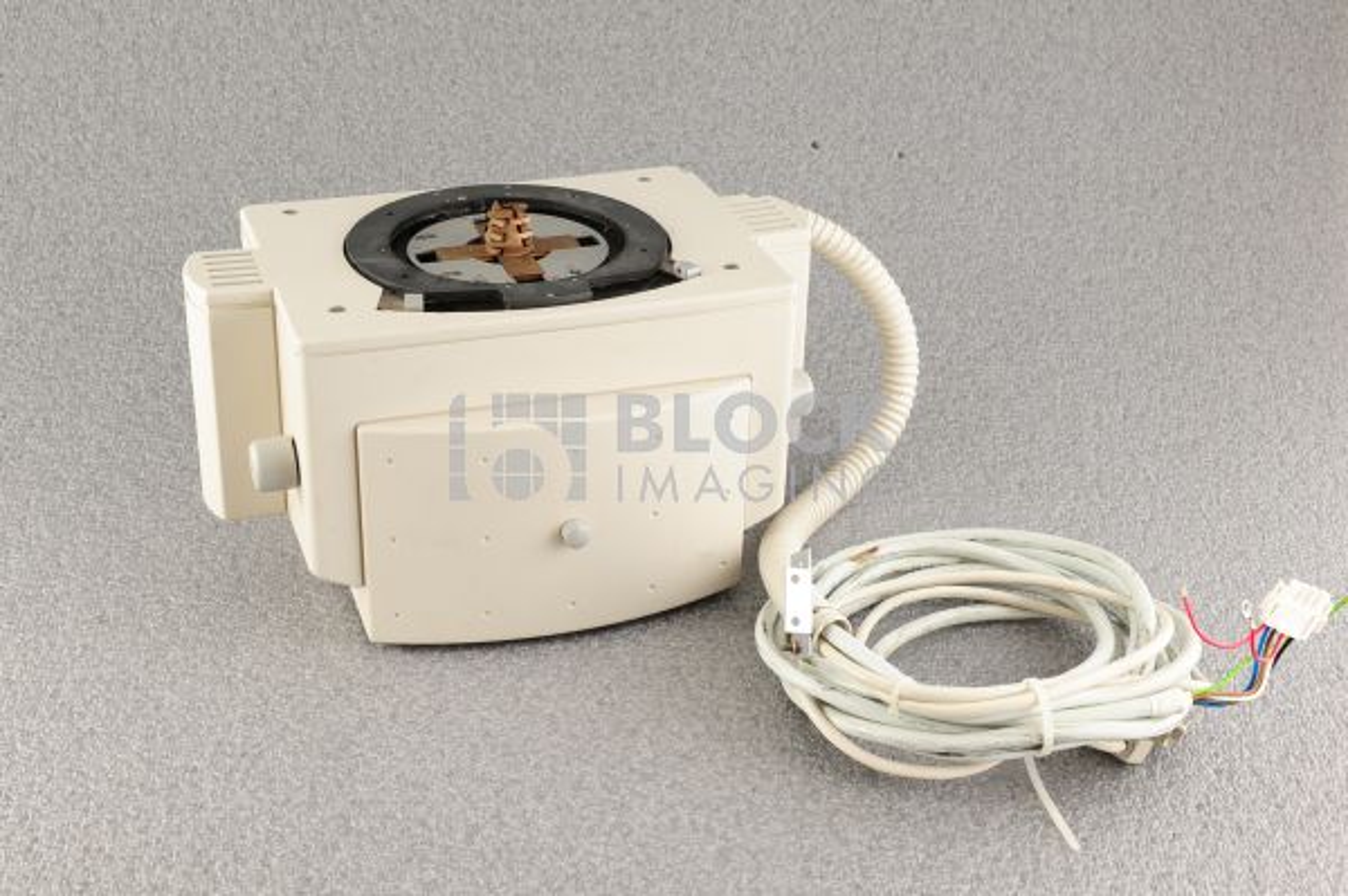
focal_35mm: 50
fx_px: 1871
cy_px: 448
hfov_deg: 39.6
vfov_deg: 26.9
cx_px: 674
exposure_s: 1/125
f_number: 10
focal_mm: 50
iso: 1600
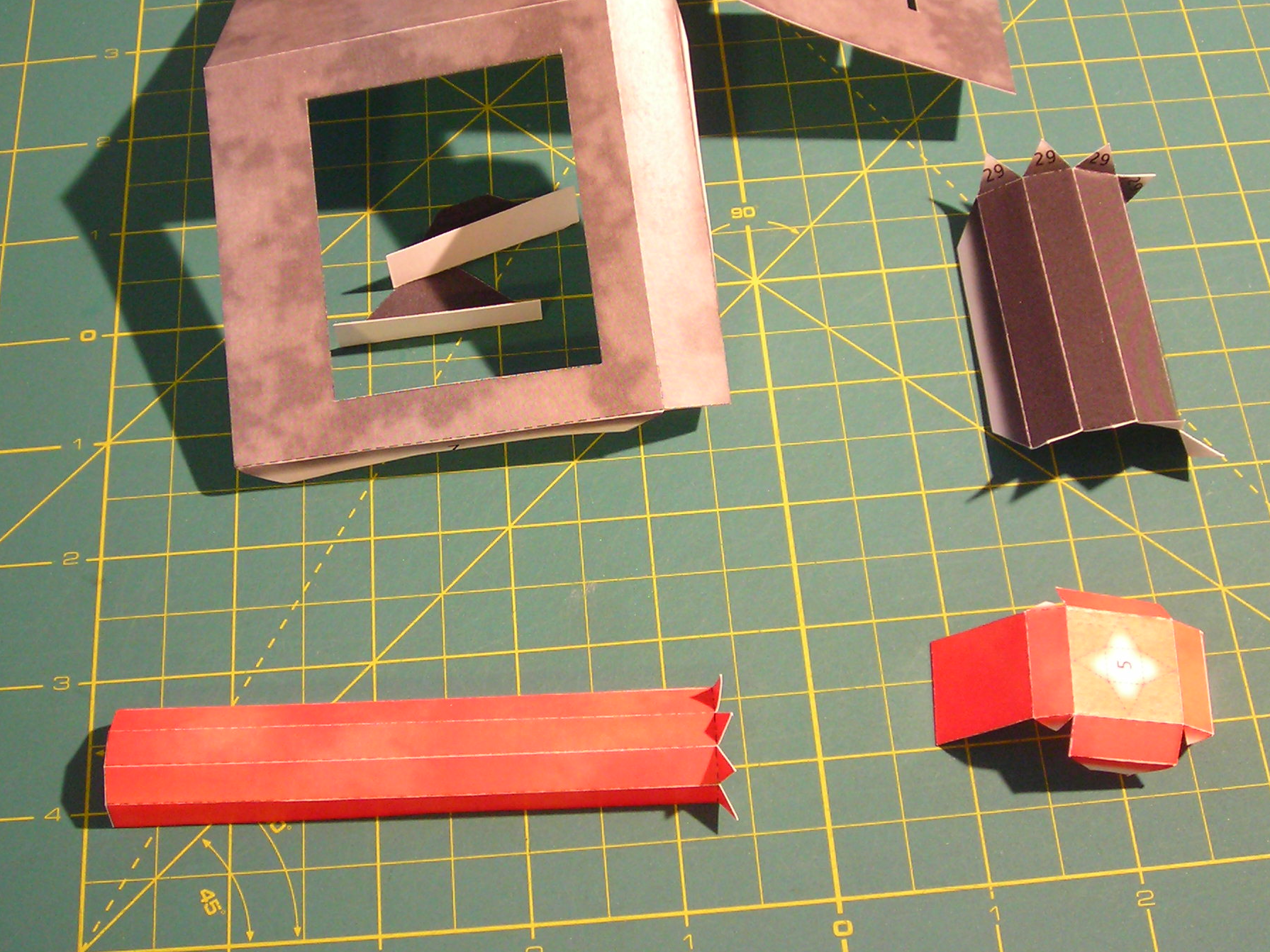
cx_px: 589
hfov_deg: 34.9
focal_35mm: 55
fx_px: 2018
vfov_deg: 26.5
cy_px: 358
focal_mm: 6.3
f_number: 3.2
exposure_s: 1/4
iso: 150
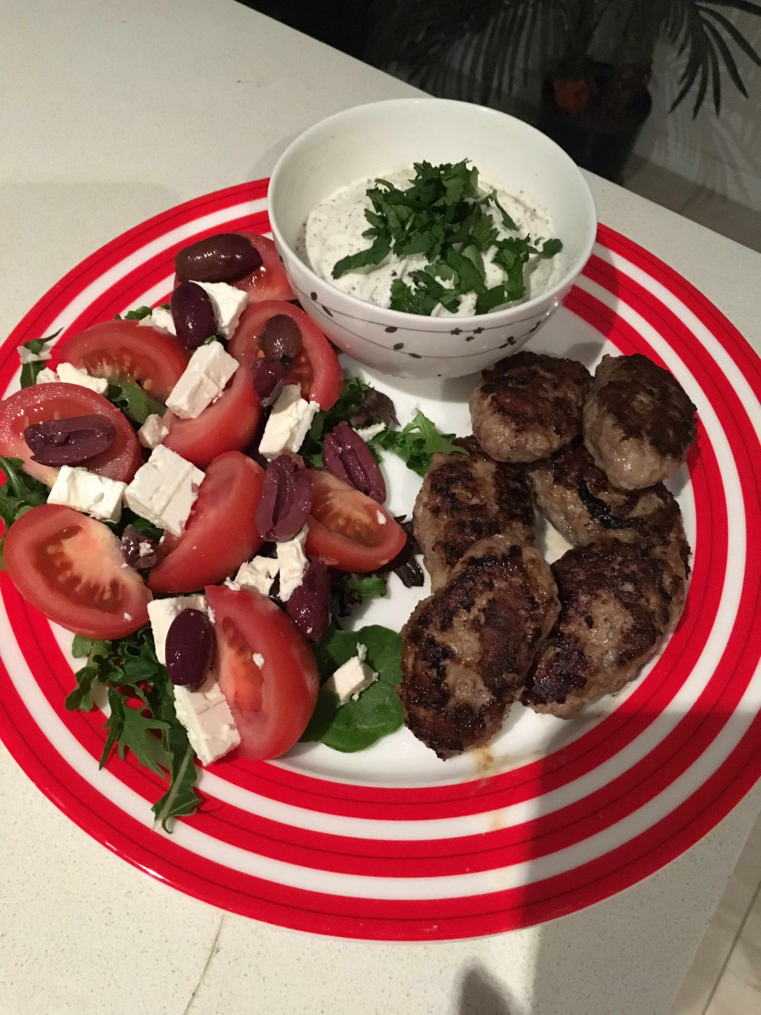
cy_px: 508
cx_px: 380
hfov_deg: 48.2
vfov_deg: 61.7
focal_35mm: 29
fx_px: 850
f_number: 2.2
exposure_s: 1/17
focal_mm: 4.15
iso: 320
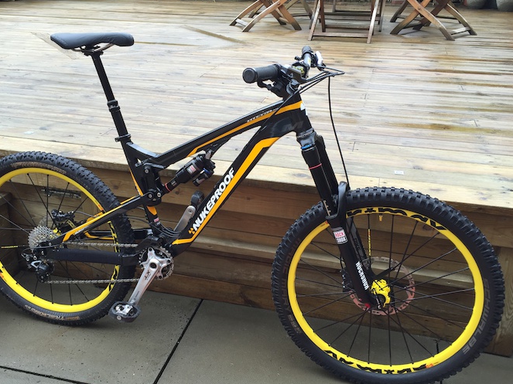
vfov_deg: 40.6
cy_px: 210
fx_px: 519
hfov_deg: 52.5
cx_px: 230
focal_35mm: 35
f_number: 2.2
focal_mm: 4.15
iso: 32
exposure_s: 1/204
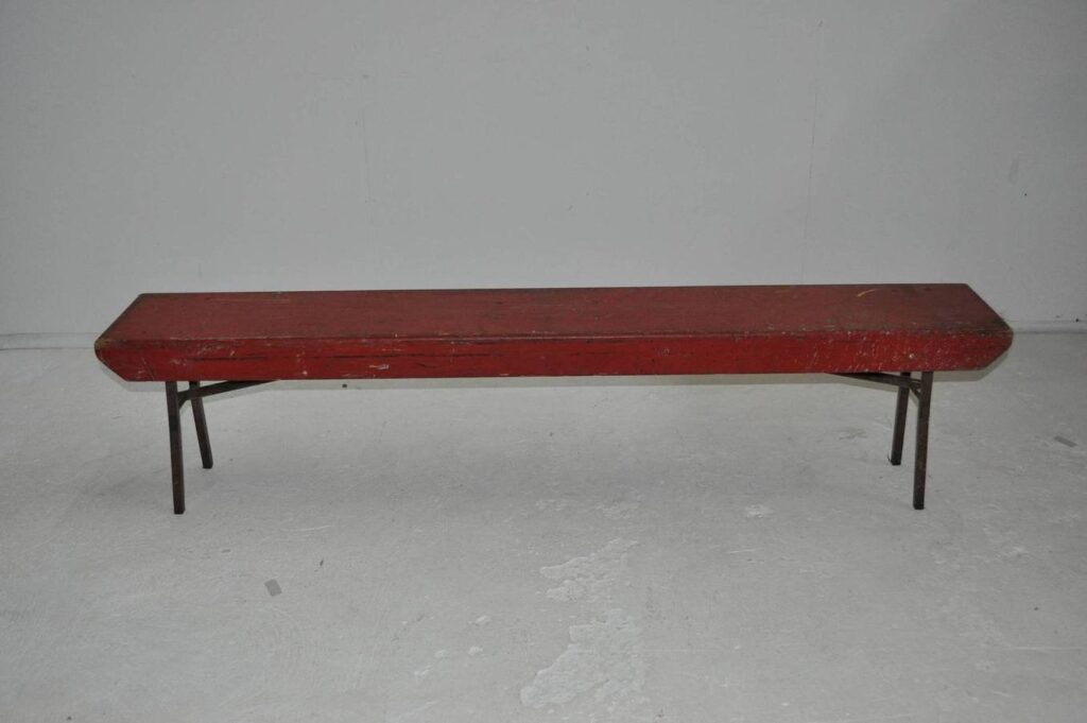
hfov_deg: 53.2
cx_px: 544
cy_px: 362
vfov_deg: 36.8
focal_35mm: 36
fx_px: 1086
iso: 800
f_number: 4
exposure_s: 1/60
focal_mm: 24
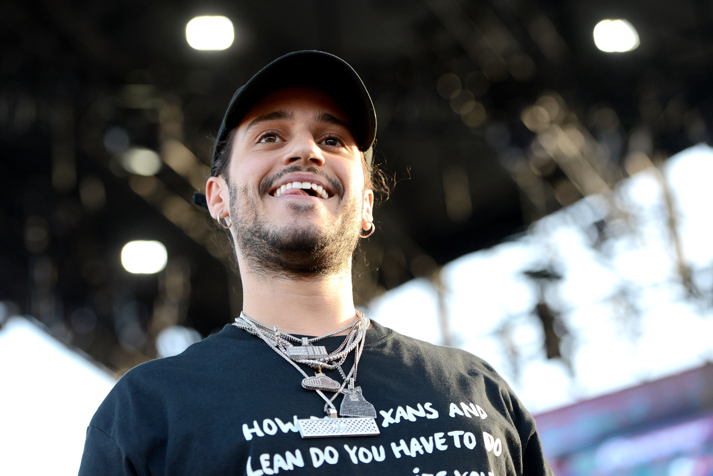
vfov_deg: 12.2
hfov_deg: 18.3
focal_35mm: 112
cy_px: 238
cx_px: 356
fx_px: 2219
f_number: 4.5
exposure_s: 1/1000
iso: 1000
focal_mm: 112
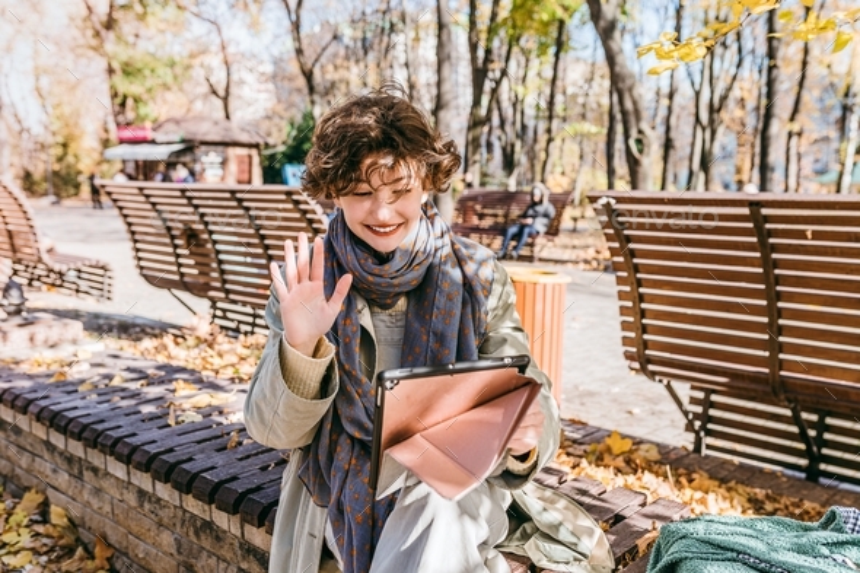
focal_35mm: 35
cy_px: 286
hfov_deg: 54.4
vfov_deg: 37.8
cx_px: 430
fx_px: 836
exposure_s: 1/250
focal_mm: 35
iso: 100
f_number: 3.5
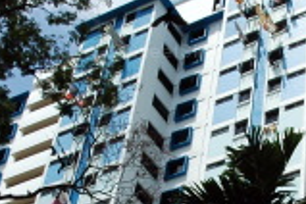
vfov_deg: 11.9
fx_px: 969
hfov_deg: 17.8
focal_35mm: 114
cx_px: 250
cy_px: 201
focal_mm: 22
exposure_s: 1/400
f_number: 11
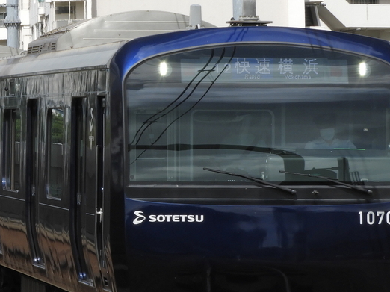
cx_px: 64
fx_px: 3885
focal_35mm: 345
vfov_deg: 4.3
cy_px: 161
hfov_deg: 5.7
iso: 100
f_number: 5.8
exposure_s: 1/640
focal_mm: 26.9
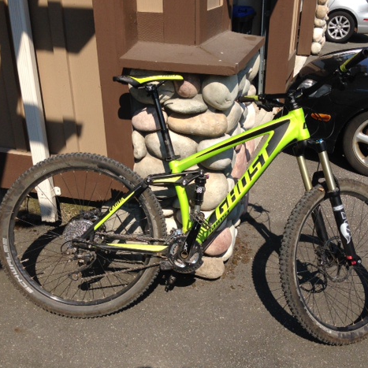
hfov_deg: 41.8
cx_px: 210
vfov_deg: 41.9
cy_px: 186
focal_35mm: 40
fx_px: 481
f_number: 2.4
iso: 50
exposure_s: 1/1808
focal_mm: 4.12
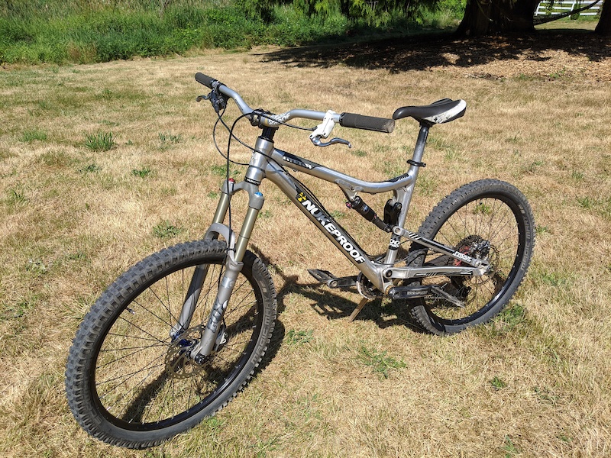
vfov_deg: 51.4
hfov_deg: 65.3
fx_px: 477
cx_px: 306
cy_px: 229
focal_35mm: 27
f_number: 1.8
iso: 57
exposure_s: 1/2933
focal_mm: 4.44
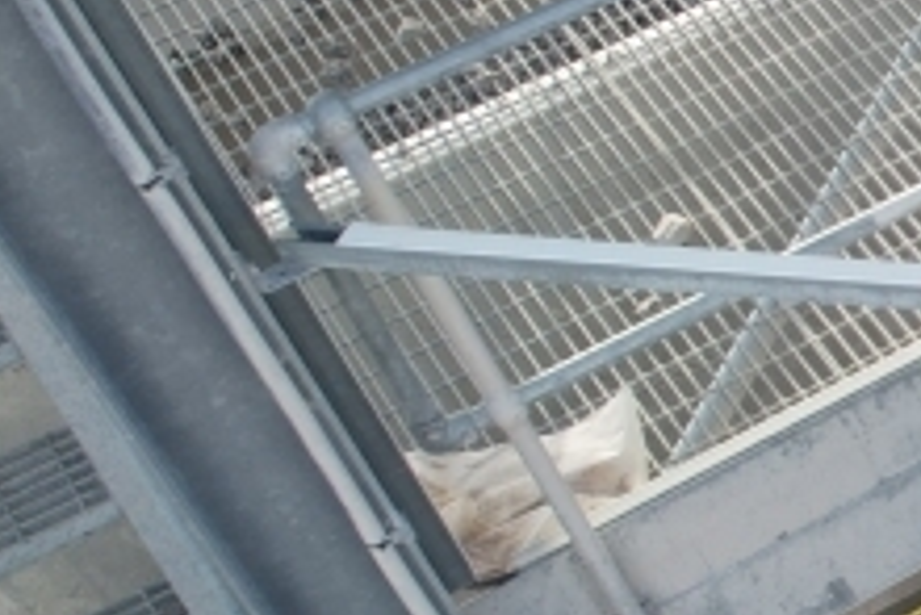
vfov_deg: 11.4
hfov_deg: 12.8
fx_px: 3072
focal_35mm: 120
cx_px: 2256
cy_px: 255
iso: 110
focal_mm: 8.38
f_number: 2.8
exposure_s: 1/240
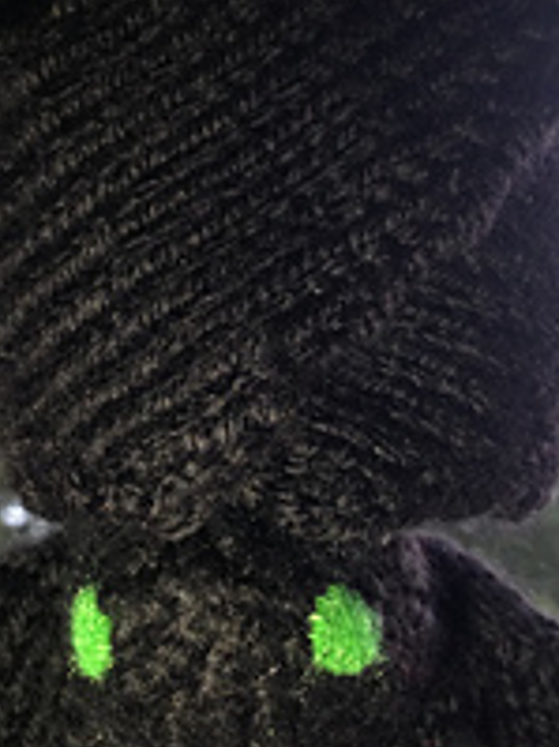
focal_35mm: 83
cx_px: 253
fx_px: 1789
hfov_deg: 17.8
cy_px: 293
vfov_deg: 23.5
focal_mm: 4.12
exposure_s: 1/20
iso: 100
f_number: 2.4
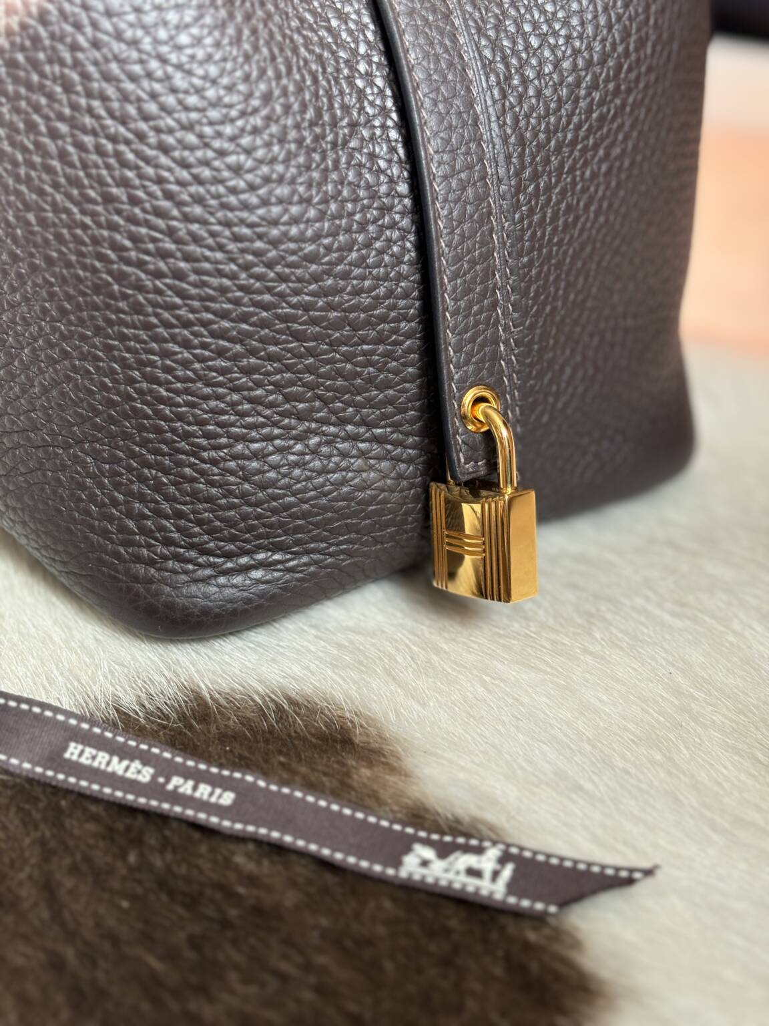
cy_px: 513
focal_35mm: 52
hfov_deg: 28.0
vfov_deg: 36.8
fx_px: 1540
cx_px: 384
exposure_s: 1/97
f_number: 1.6
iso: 50
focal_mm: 5.96
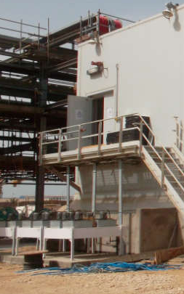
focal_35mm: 66
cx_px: 321
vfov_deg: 31.1
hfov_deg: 16.7
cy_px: 143
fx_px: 530
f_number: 5.6
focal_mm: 4.1
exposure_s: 1/640
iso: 80
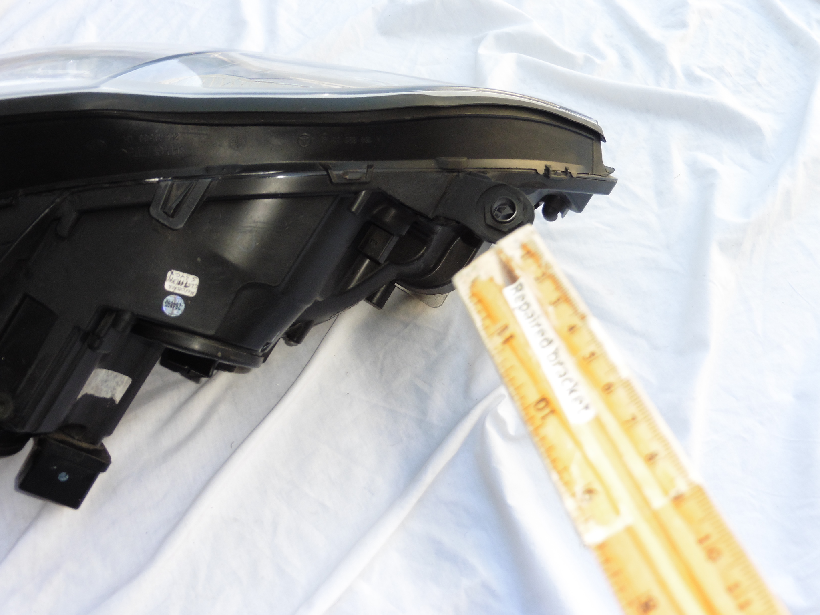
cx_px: 410
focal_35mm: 34
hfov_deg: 54.0
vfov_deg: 41.8
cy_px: 308
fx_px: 805
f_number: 3.7
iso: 160
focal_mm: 6.1
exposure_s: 1/160
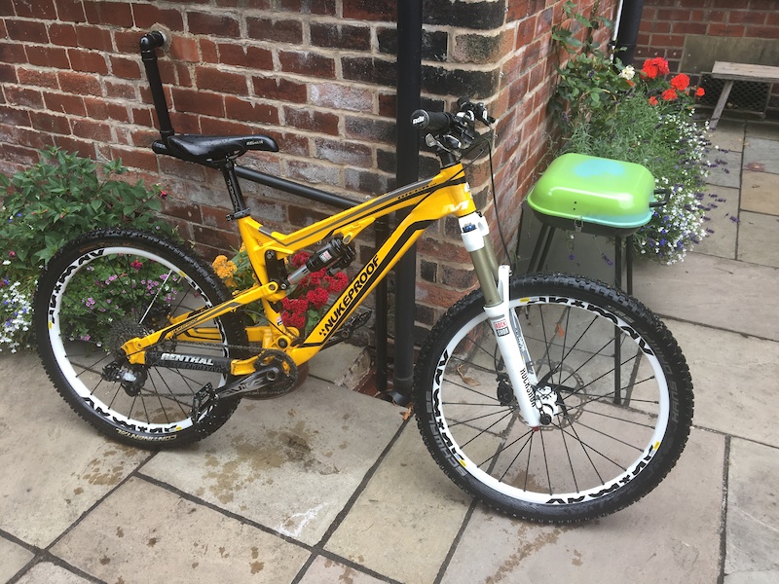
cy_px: 292
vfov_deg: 48.2
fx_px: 653
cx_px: 390
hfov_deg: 61.7
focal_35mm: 29
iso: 25
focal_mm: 4.15
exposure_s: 1/182
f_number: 2.2
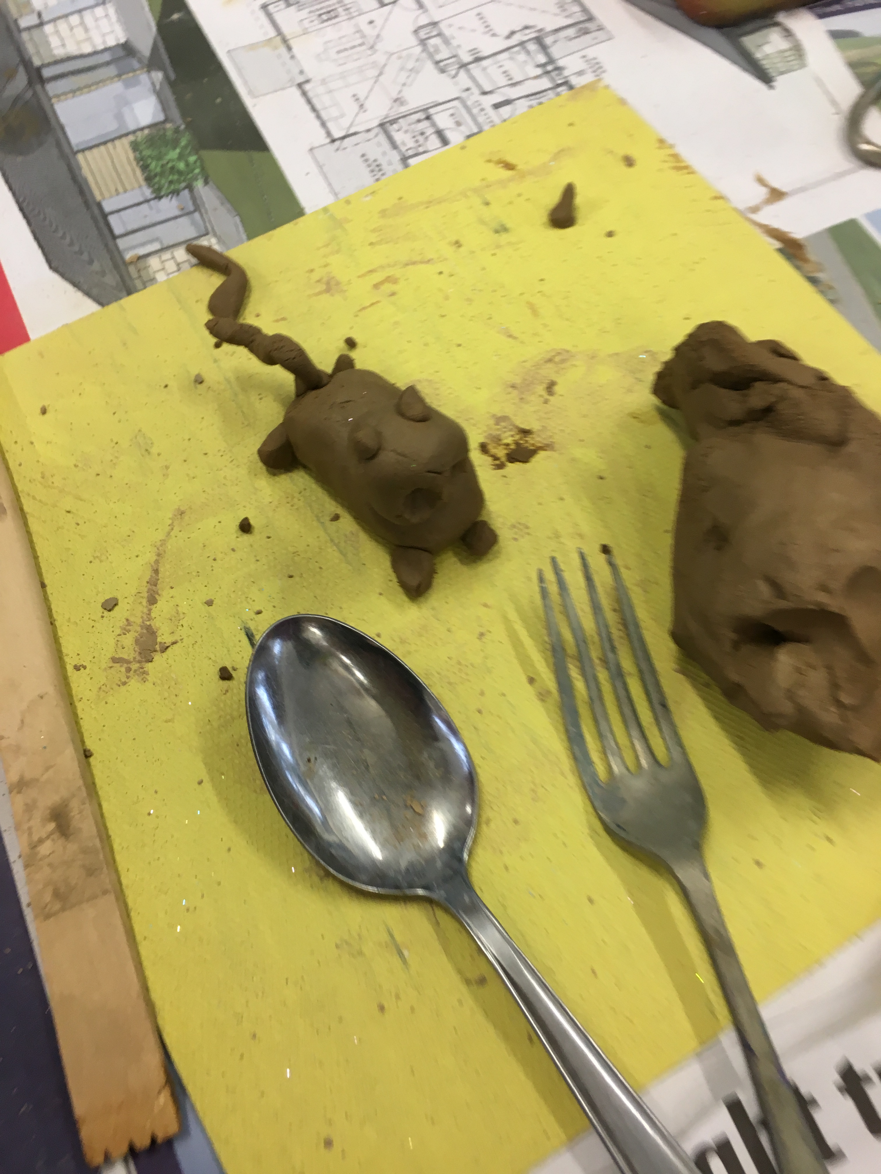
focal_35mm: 29
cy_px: 587
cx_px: 440
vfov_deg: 61.7
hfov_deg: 48.2
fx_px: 984
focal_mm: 4.15
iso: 64
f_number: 2.2
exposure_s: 1/33
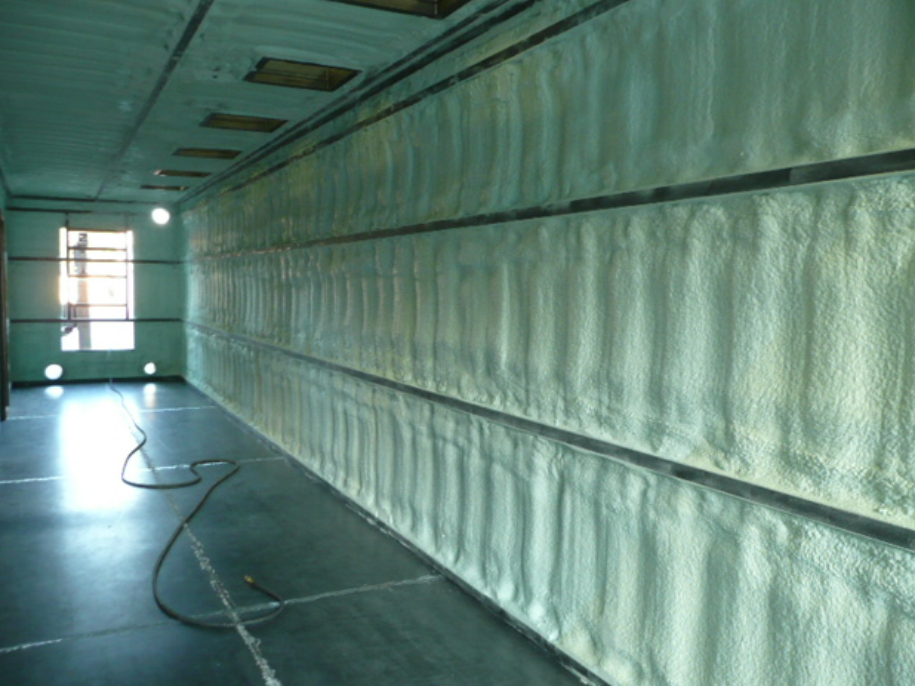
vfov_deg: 48.2
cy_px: 354
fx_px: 766
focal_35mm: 29
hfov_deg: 61.7
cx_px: 471
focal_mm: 4.6
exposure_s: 1/15
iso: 200
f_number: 3.3
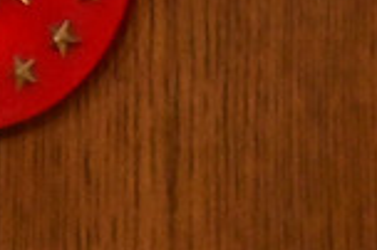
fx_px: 24844
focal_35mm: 2375
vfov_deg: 0.6
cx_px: 419
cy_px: -673
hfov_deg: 0.9
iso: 2000
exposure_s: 1/640
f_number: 2.8
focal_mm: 200
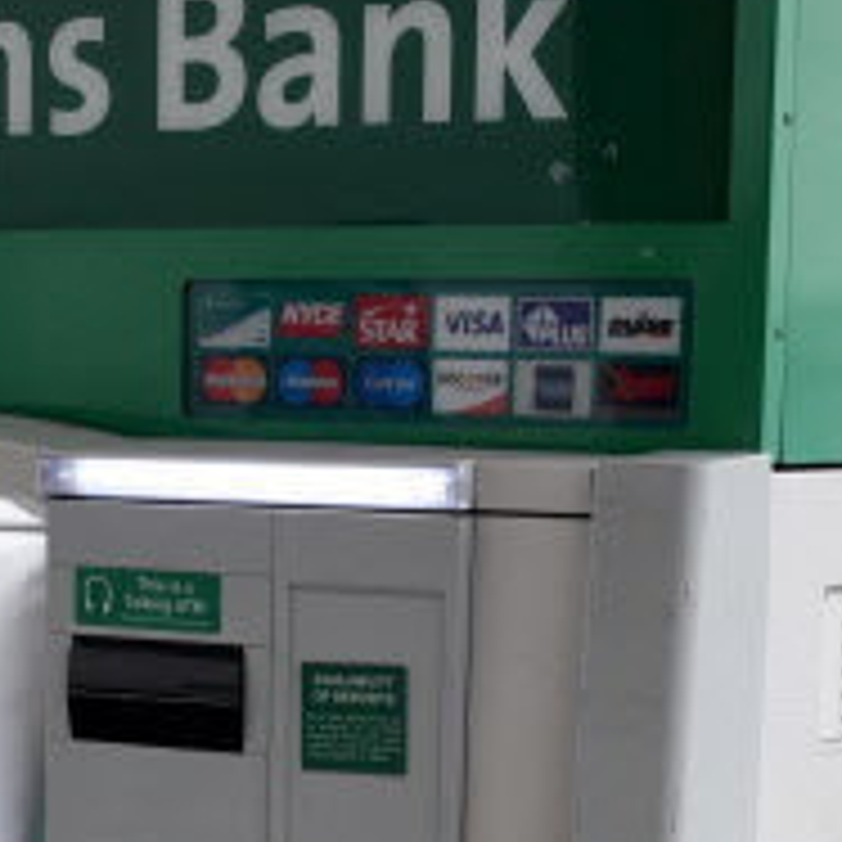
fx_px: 3715
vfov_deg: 12.7
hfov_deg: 12.8
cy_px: 968
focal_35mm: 135
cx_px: -23
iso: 400
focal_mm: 29
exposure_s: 1/80
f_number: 8
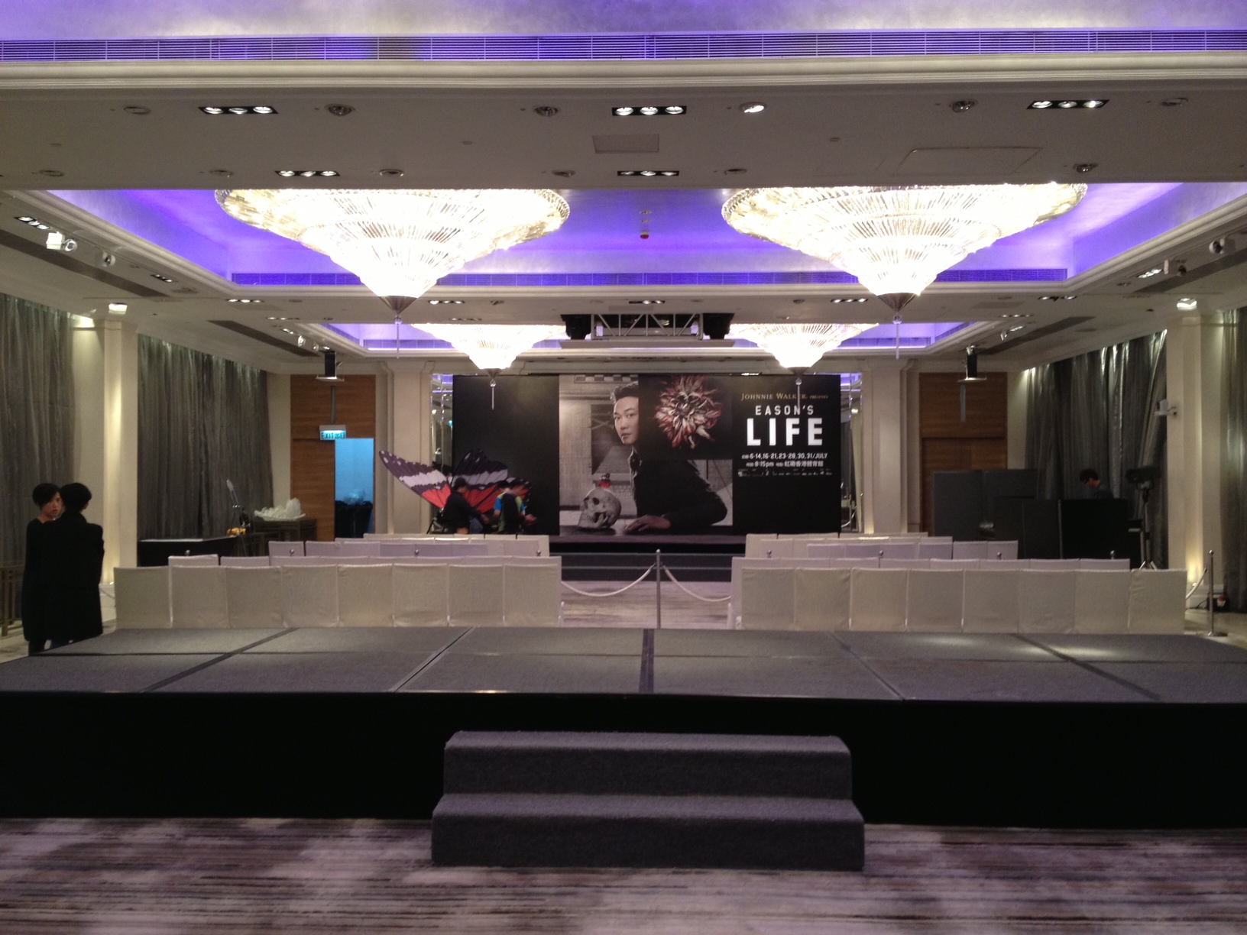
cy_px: 468
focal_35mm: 35
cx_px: 624
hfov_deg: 52.6
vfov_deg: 40.7
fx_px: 1261
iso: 100
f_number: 2.4
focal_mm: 4.28
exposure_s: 1/20
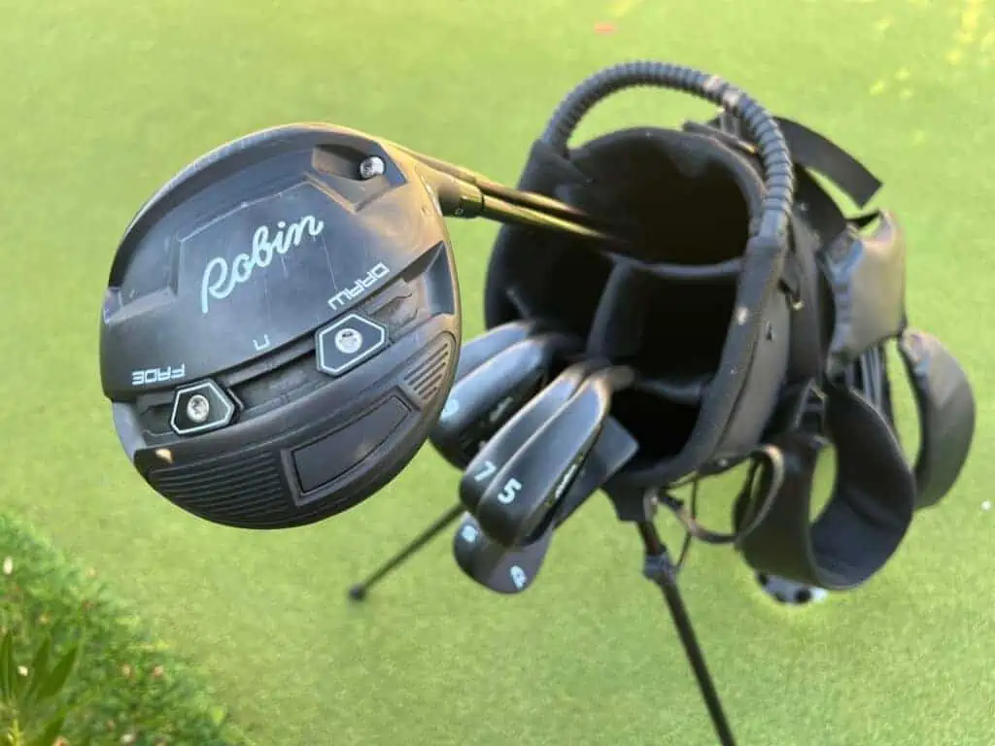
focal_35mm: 26
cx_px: 498
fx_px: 747
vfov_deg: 53.1
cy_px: 373
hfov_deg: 67.3
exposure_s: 1/118
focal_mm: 5.7
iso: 32
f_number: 1.5
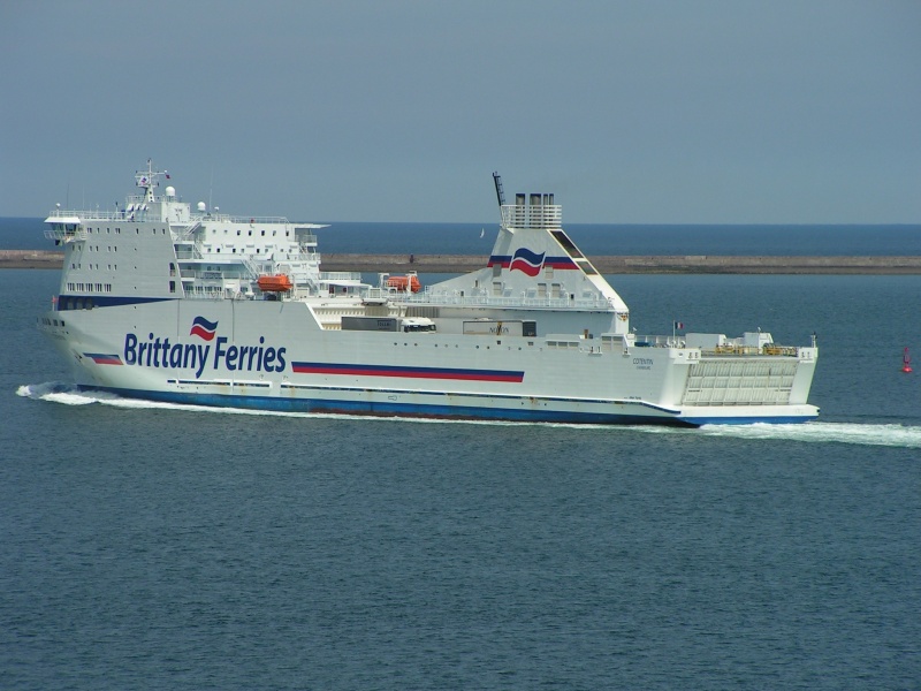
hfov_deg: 9.2
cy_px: 346
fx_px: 5720
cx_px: 460
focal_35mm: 215
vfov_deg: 6.9
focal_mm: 35.9
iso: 64
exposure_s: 1/1000
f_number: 4.8
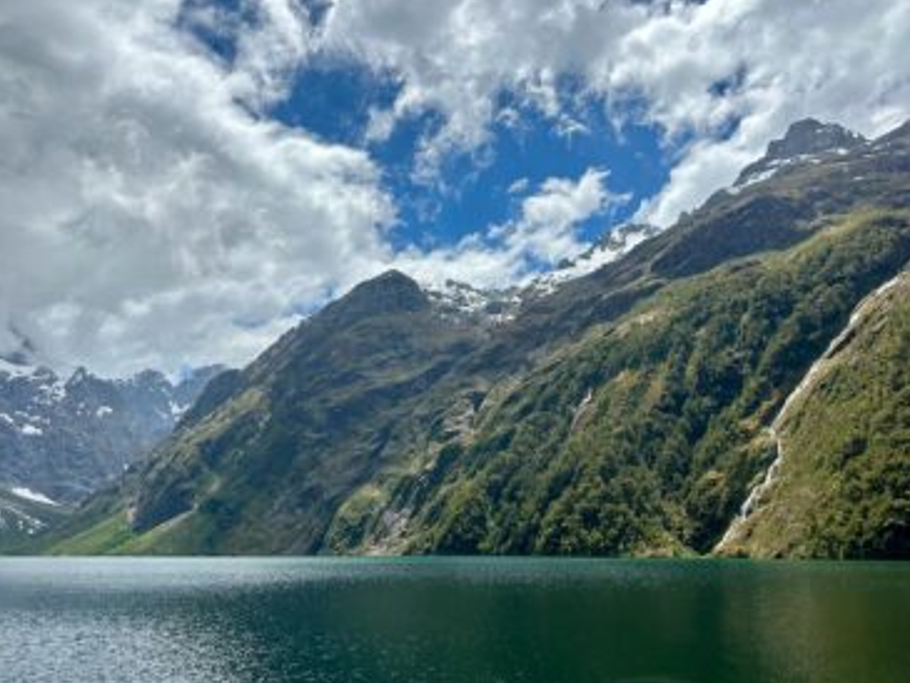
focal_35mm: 25
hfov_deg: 69.4
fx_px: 657
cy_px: 348
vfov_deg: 54.9
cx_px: 466
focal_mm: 6.86
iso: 80
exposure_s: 1/13699
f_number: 1.78
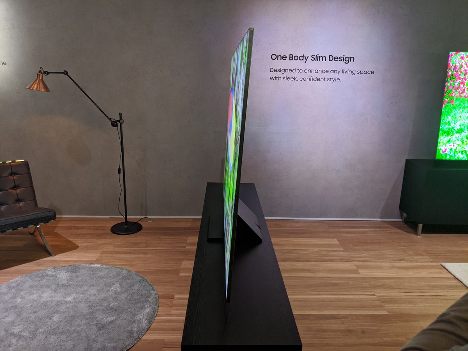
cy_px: 176
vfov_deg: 51.4
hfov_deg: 65.3
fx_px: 365
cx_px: 234
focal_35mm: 27
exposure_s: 1/24.6
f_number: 1.8
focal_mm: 4.44
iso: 157
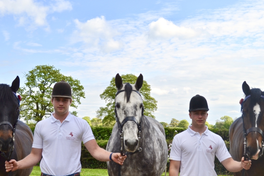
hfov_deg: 30.7
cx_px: 144
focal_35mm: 66
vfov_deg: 20.7
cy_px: 99
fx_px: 481
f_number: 7.1
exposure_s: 1/200
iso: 100
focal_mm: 35
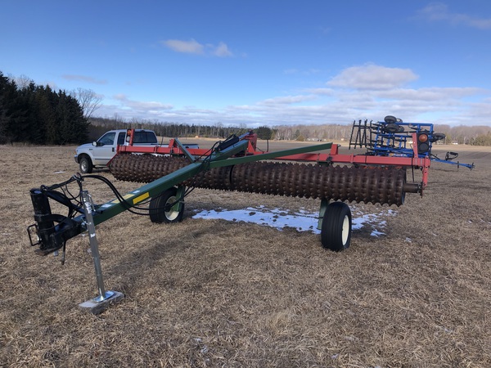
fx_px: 397
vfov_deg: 49.7
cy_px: 184
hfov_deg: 63.4
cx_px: 246
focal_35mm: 28
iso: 20
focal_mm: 3.99
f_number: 1.8
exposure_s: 1/1567
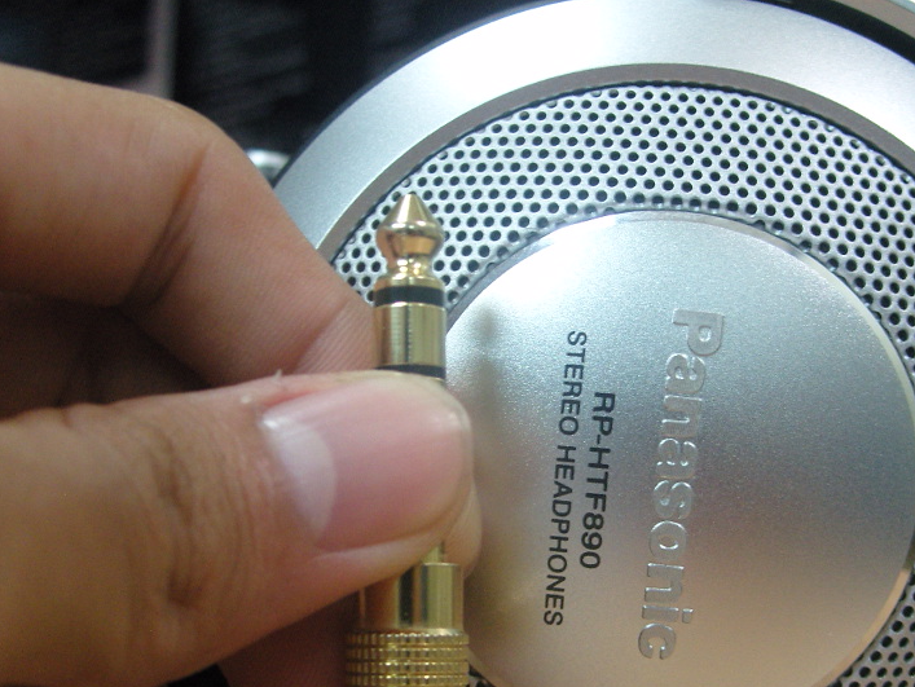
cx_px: 554
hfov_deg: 34.8
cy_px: 474
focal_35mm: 55
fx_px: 1455
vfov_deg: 26.4
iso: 200
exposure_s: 1/13
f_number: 2.8
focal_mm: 7.8
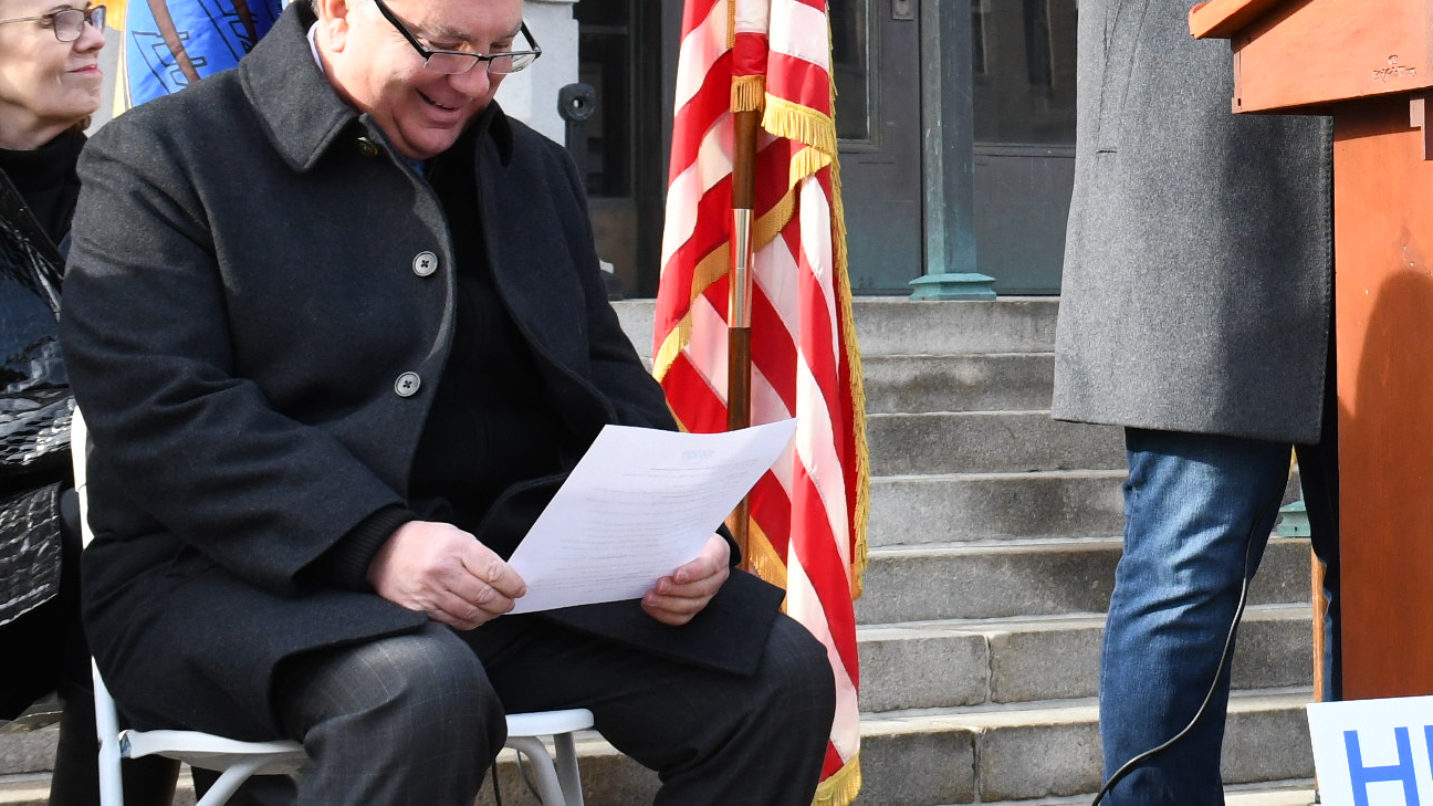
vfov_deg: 10.3
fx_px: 4446
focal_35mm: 117
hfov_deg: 17.8
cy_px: -11
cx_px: 1462
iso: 1250
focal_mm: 35
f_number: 11
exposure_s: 1/500
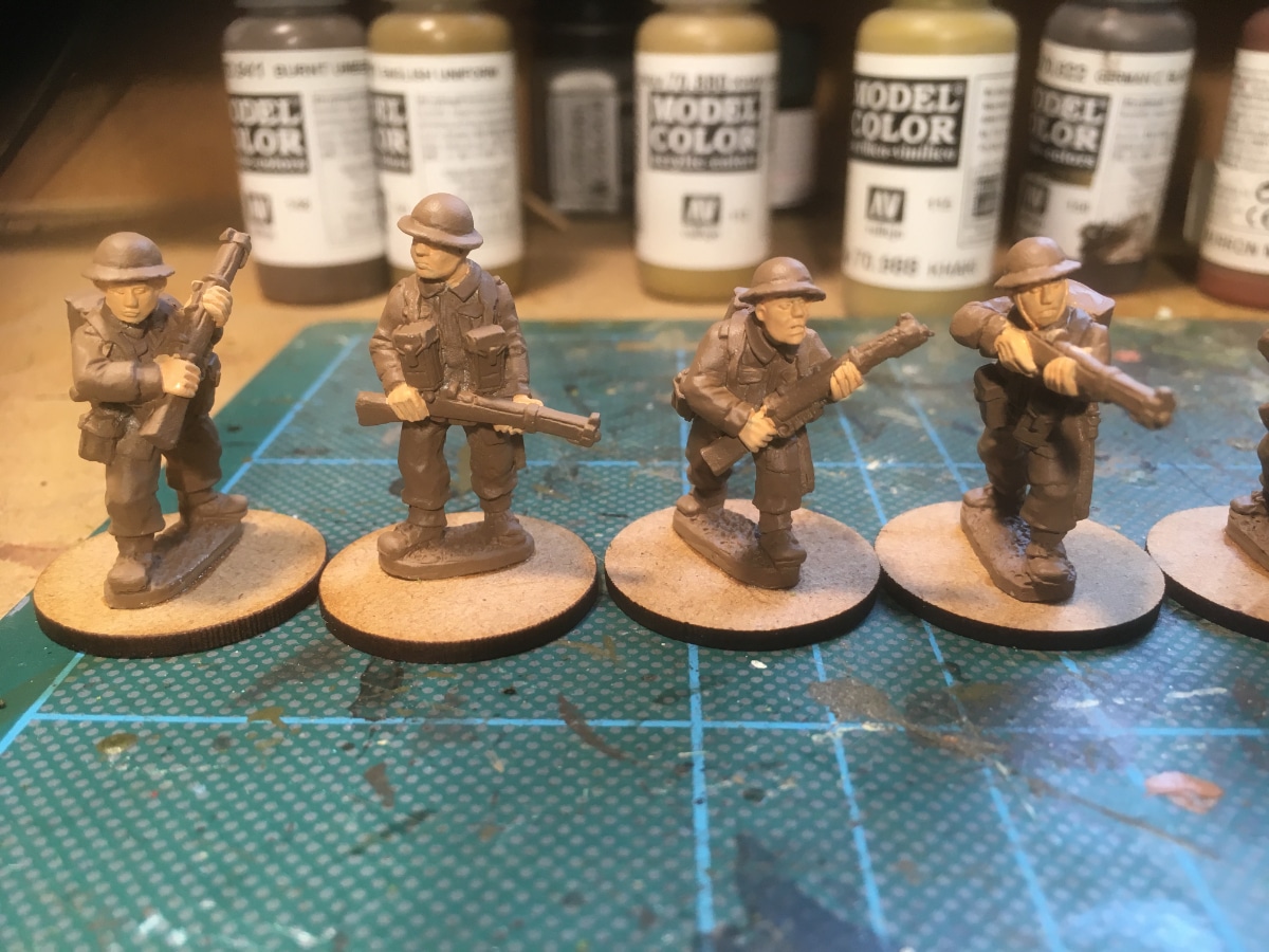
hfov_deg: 61.7
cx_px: 634
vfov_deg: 48.2
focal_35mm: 29
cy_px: 476
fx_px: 1063
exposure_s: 1/33
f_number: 2.2
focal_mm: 4.15
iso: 32
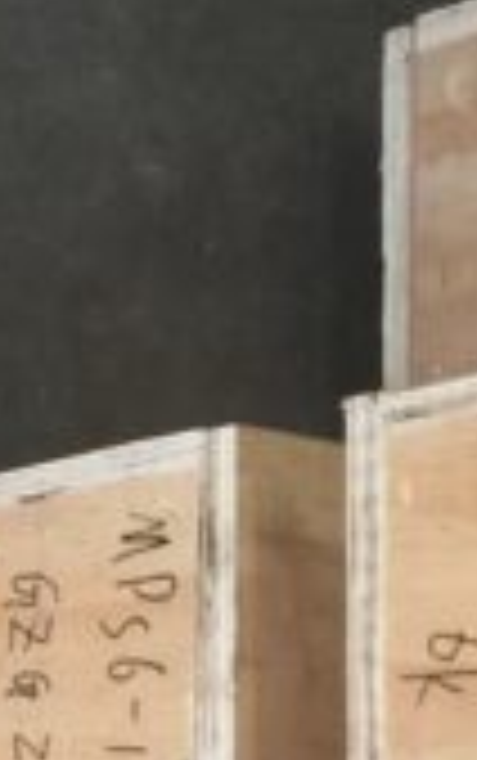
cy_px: 1142
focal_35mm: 186
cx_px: -1215
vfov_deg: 10.8
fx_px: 3859
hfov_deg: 6.2
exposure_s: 1/15
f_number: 2.2
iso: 32
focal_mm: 4.15
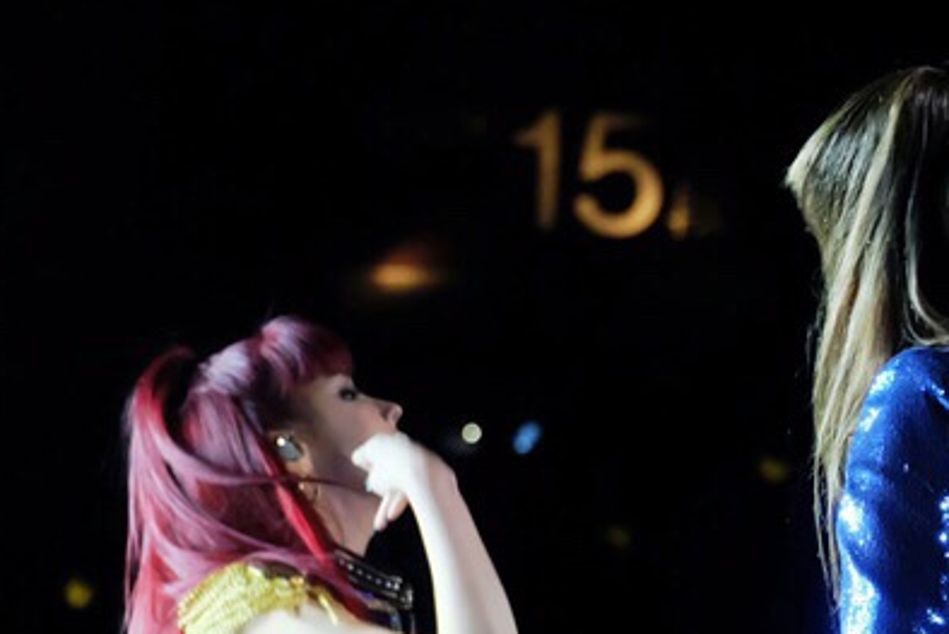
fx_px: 12104
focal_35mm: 459
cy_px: 679
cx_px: 939
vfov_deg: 3.0
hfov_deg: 4.5
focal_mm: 120.6
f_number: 5.8
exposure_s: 1/220
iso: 3200
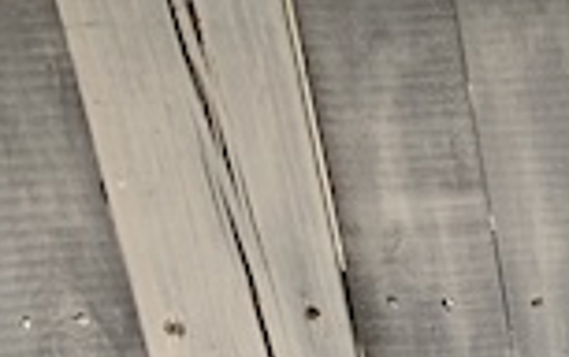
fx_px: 2235
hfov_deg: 11.5
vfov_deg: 8.5
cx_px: 1432
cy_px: 774
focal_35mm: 144
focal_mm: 4.25
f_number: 1.8
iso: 25
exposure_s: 1/121
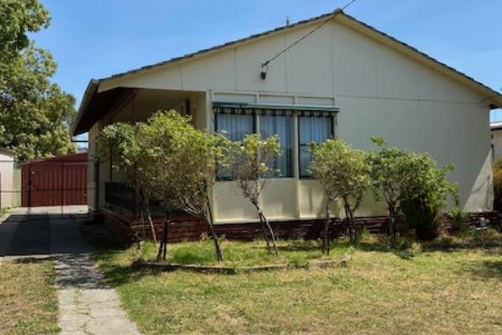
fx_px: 530
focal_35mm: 38
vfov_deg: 35.0
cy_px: 145
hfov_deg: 50.6
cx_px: 266
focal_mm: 4.25
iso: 32
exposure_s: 1/2364
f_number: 1.8
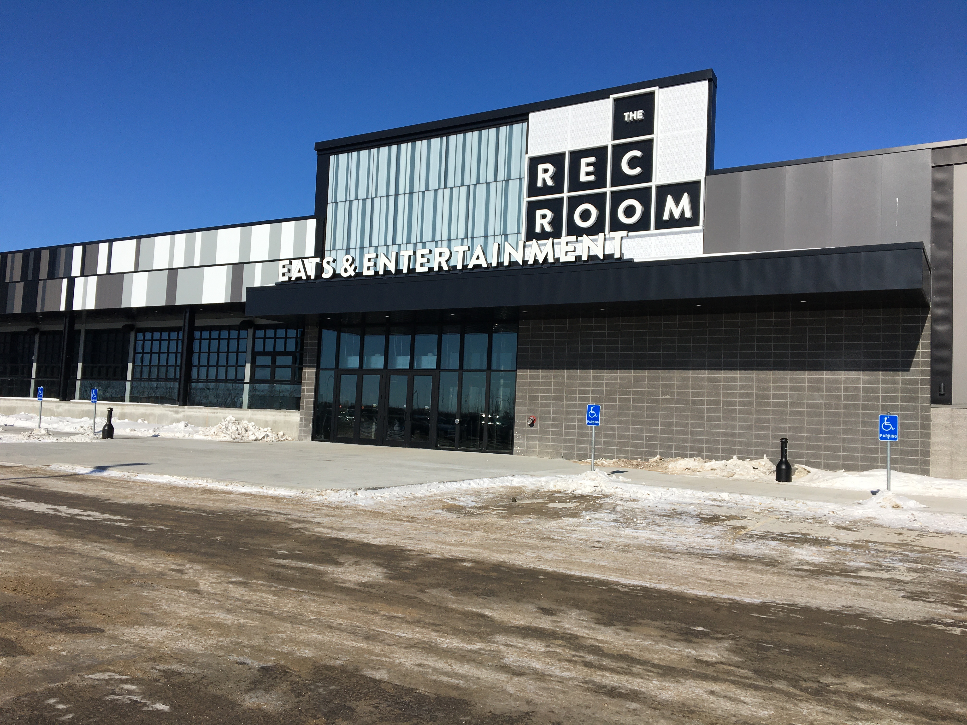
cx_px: 484
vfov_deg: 48.2
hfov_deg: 61.7
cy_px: 362
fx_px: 810
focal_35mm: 29
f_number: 2.2
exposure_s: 1/3846
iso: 25
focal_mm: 4.15
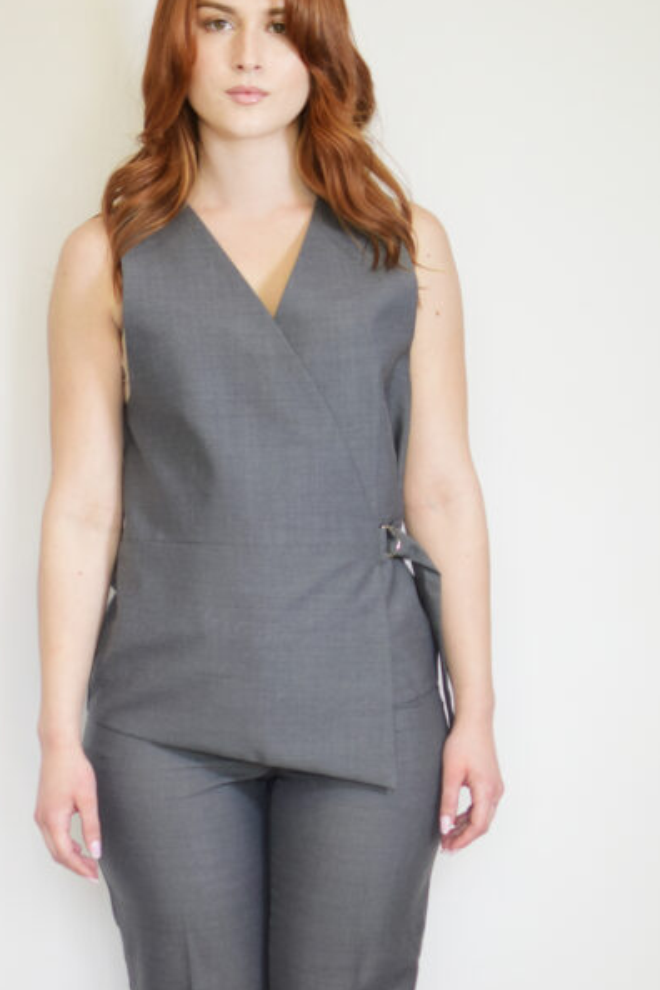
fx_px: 2915
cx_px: 272
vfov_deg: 19.1
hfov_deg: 12.9
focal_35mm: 106
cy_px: 768
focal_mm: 35
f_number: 1.8
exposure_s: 1/160
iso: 400
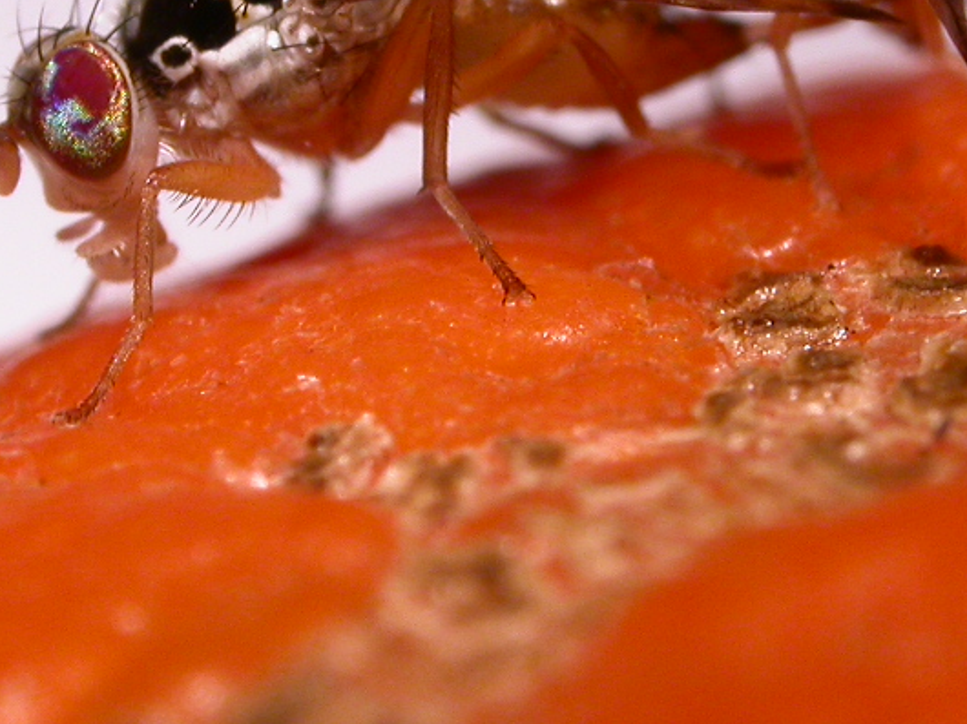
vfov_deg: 6.1
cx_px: 558
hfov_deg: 8.1
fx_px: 6813
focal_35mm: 244
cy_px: 100
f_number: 8
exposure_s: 1/60
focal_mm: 20.9
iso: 100
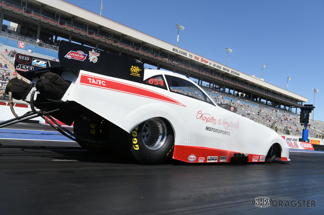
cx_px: 162
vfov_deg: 36.8
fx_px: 324
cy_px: 108
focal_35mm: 36
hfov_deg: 53.2
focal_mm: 36
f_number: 8
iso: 400
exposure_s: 1/1600
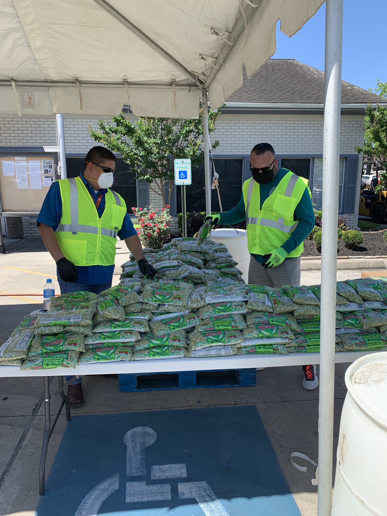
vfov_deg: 67.3
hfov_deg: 53.1
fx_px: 388
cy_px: 258
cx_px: 194
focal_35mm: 26
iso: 25
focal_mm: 4.25
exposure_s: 1/954
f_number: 1.8
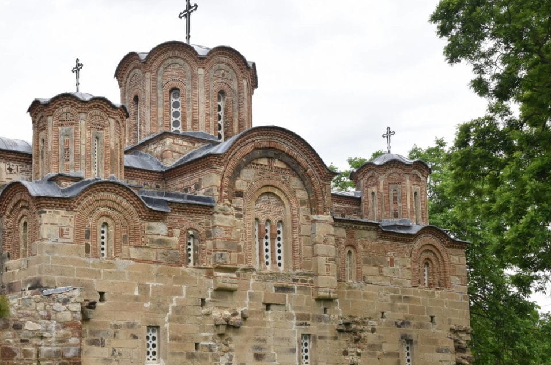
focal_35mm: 58
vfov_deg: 23.2
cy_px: 225
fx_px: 886
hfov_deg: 34.2
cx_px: 186
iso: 500
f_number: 10
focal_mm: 28
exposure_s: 1/400
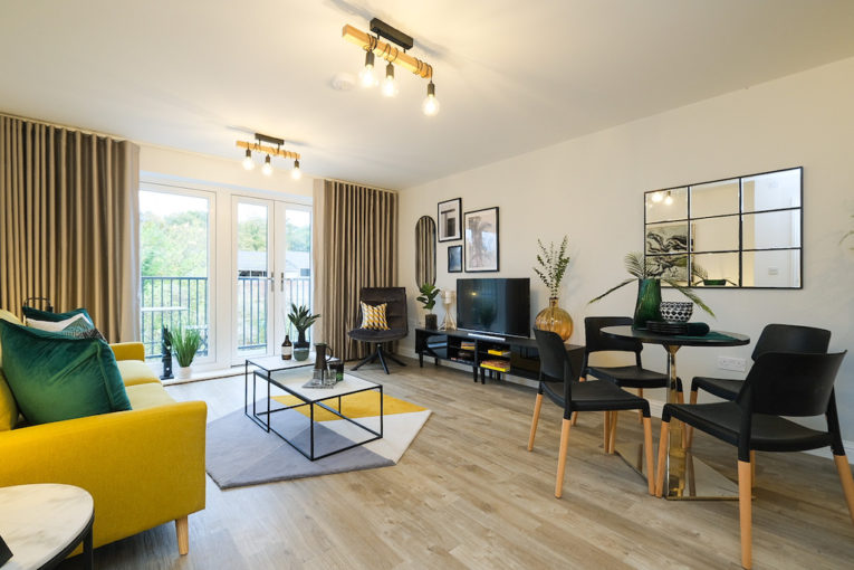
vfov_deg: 77.3
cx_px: 427
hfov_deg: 100.4
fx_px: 356
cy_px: 285
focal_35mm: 15
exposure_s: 1/15
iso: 500
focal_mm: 10
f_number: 6.4
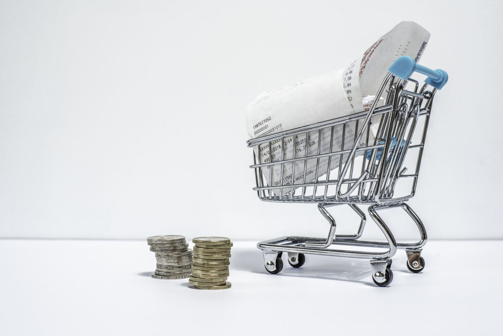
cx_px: 252
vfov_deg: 27.0
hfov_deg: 39.6
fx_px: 699
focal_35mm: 50
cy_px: 168
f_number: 9
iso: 800
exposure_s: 1/200
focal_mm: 50
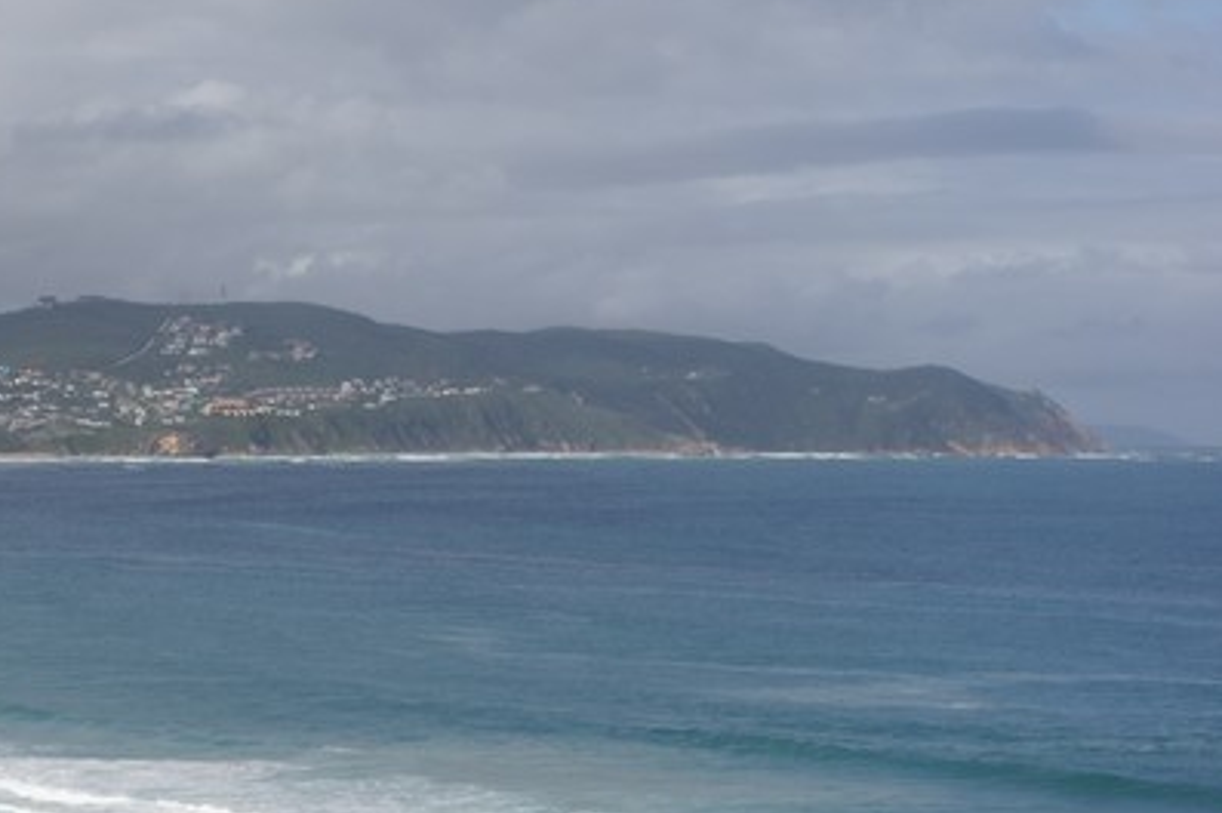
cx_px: 31
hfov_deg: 17.4
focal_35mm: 115
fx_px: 3900
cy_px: 309
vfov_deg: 11.9
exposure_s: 1/200
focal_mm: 21.46
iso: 125
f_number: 4
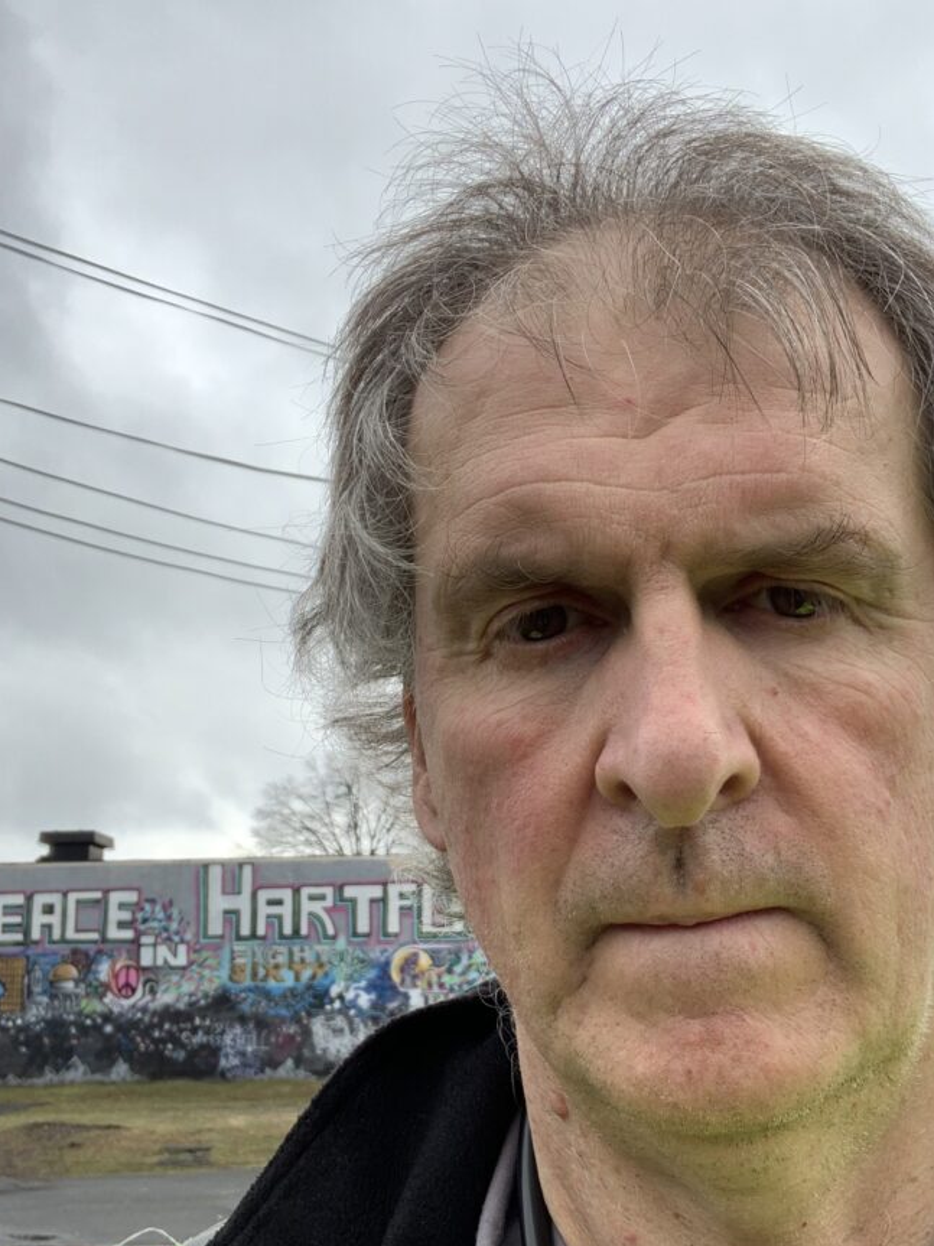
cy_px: 737
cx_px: 533
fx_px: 1511
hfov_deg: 34.3
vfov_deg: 44.6
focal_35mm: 42
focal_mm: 2.87
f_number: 2.2
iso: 16
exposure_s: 1/162
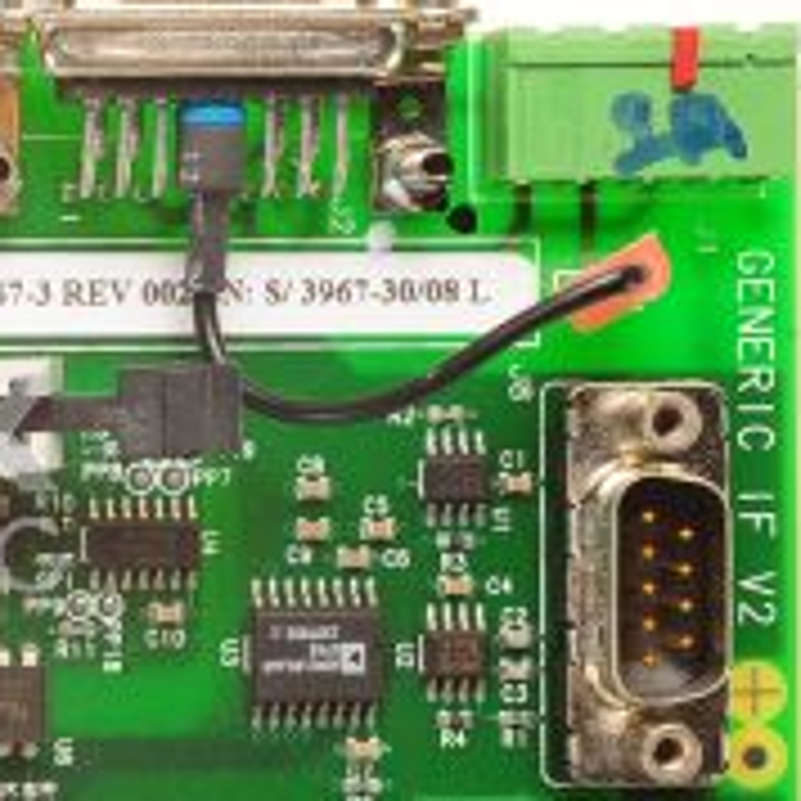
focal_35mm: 143
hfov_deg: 11.7
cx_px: -382
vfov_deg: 12.2
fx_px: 3744
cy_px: 484
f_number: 16
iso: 320
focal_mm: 50
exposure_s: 1/125
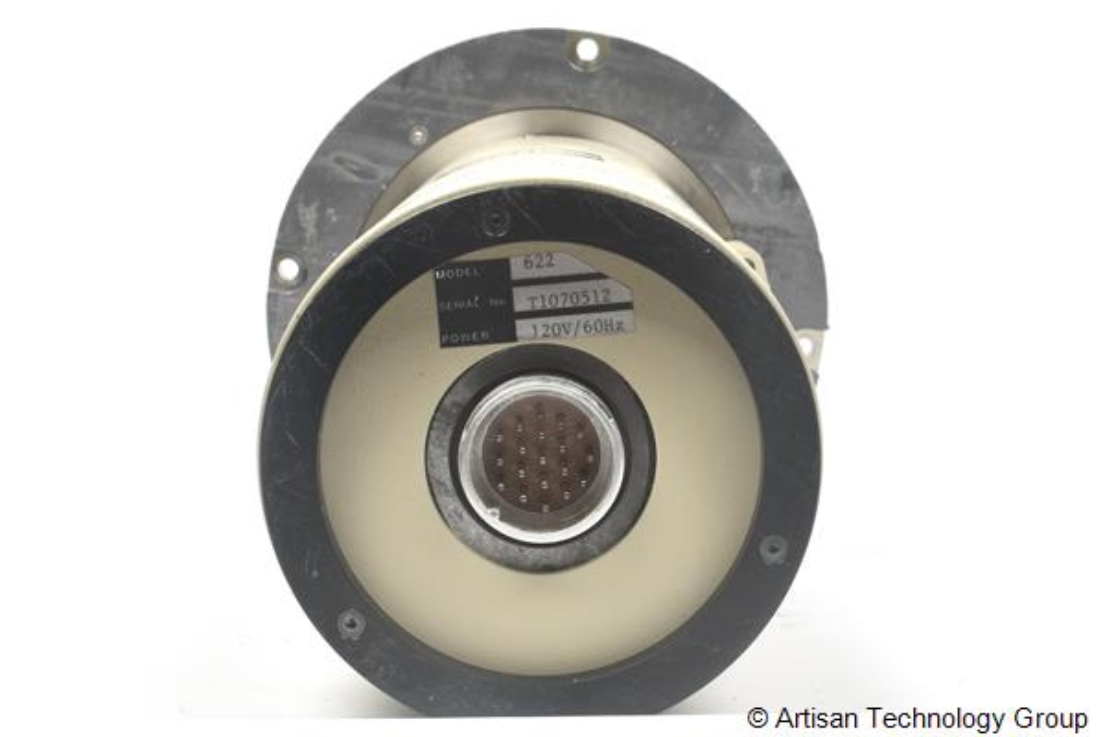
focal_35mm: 46
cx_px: 552
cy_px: 368
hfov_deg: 42.3
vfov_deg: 28.9
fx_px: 1427
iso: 200
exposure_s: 1/200
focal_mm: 31
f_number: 16
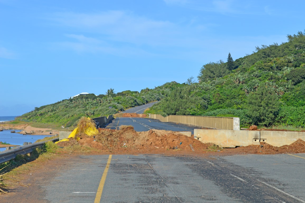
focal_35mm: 82
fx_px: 698
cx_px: 152
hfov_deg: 24.6
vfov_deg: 16.5
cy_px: 102
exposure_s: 1/250
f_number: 8
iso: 100
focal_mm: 55
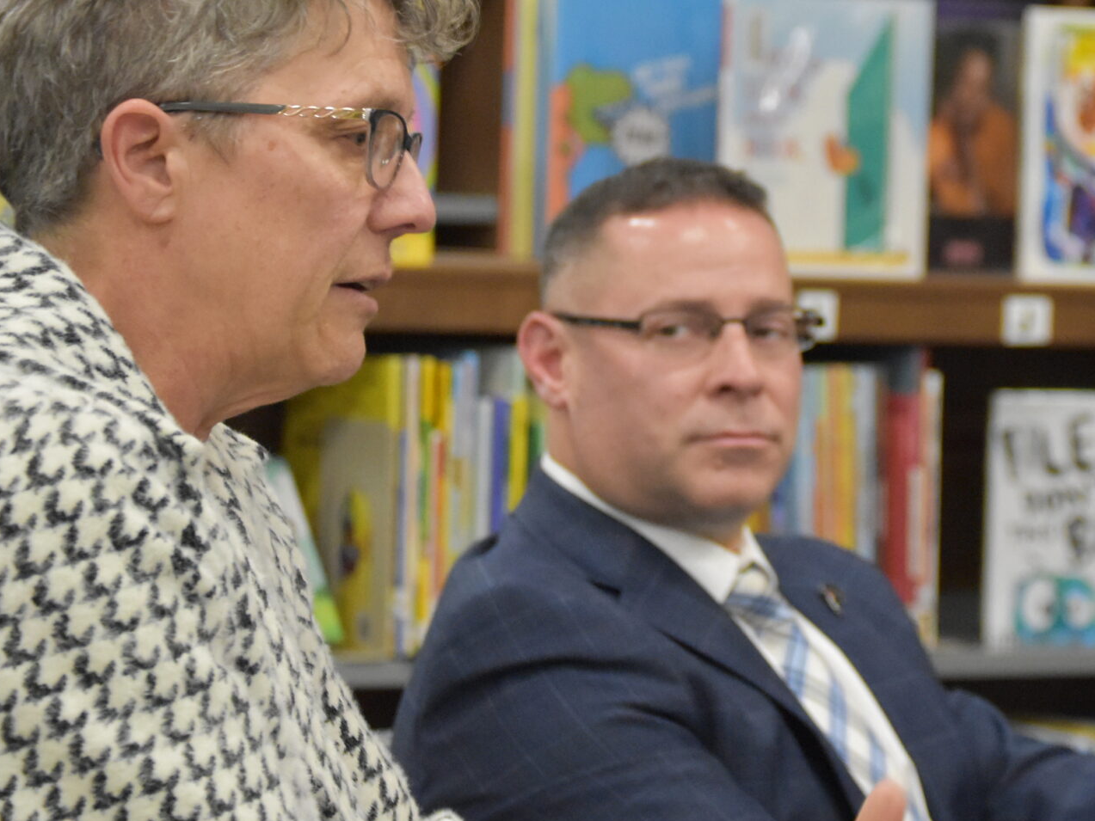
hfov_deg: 11.3
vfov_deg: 8.5
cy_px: 267
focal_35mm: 174
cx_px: 889
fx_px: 5505
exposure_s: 1/125
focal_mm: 60
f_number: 4
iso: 4000
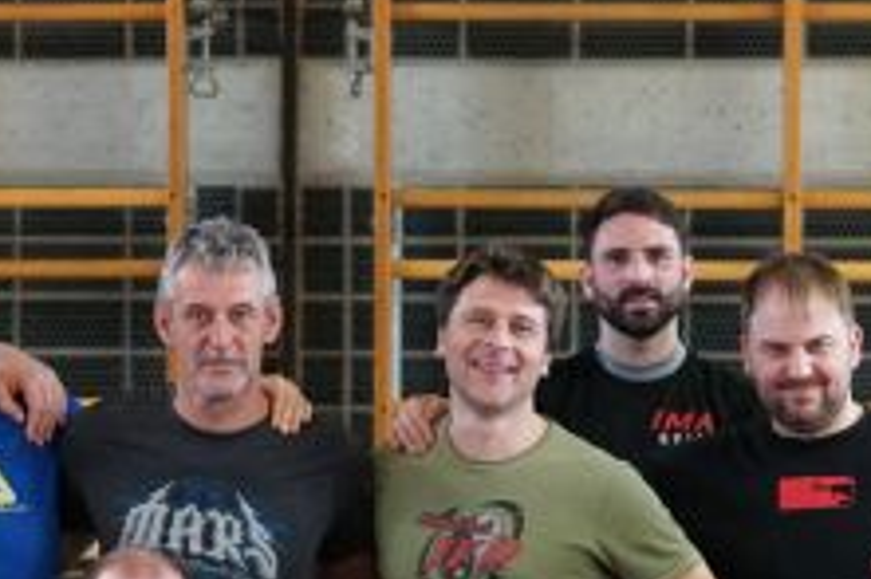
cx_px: 422
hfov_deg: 12.6
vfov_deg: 8.3
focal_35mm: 163
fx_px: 3941
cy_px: 707
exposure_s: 1/160
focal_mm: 30
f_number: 2
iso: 1600
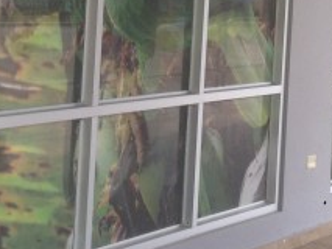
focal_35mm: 124
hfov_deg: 15.6
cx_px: 17
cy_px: -28
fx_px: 1190
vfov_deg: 11.8
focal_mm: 4.12
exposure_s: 1/376
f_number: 2.4
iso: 50
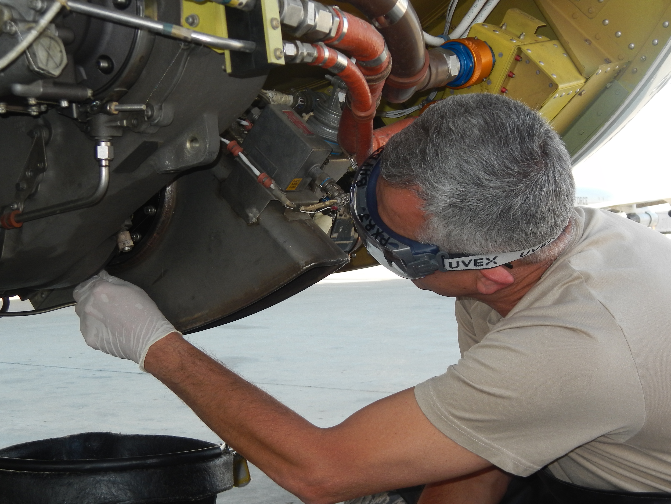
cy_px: 266
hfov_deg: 32.2
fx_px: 1163
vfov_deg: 24.4
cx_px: 303
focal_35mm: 60
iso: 125
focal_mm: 8.9
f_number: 4
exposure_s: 1/200
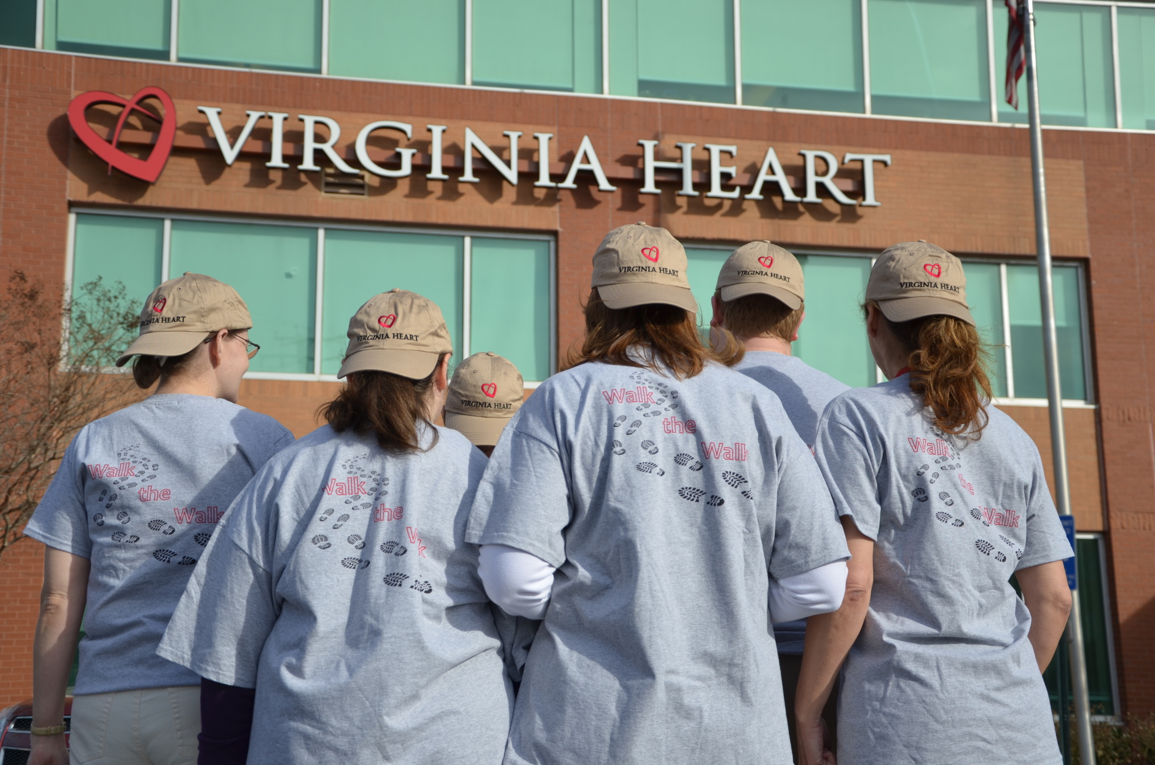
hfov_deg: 41.2
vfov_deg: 28.0
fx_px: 1537
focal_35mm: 48
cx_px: 578
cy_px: 382
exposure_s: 1/1000
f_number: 4.2
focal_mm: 32
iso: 100
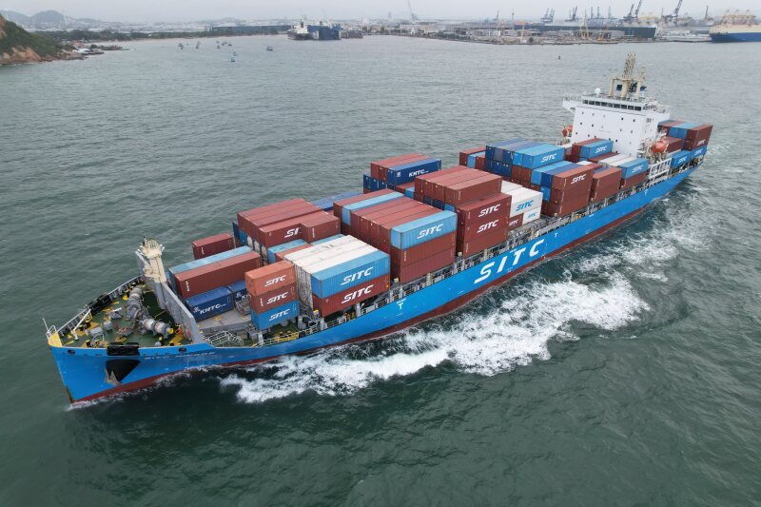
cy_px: 254
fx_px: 465
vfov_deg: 57.2
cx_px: 380
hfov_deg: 78.6
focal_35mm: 22
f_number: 2.8
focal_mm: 8.38
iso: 130
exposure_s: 1/350
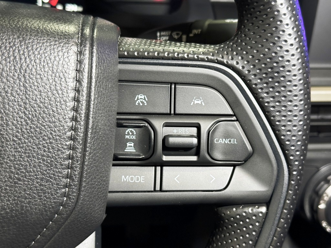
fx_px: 459
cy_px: 124
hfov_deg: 39.7
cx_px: 166
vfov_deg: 30.3
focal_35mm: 48
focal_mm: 6.86
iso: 500
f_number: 1.78
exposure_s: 1/40
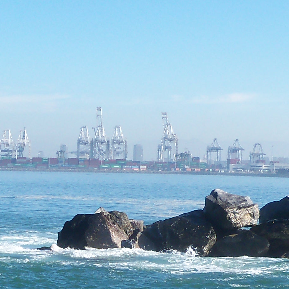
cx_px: 1
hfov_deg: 14.0
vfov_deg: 13.9
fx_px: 1162
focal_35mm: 123
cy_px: 316
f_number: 3.5
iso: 64
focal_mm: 6.2
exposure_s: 1/500
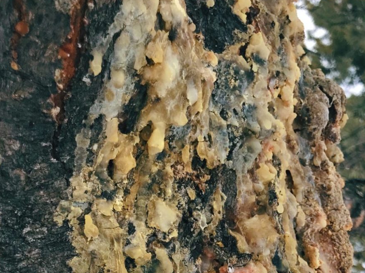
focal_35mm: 60
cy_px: 353
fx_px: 633
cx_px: 259
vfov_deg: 22.0
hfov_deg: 31.8
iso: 20
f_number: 1.8
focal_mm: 3.99
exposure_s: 1/122
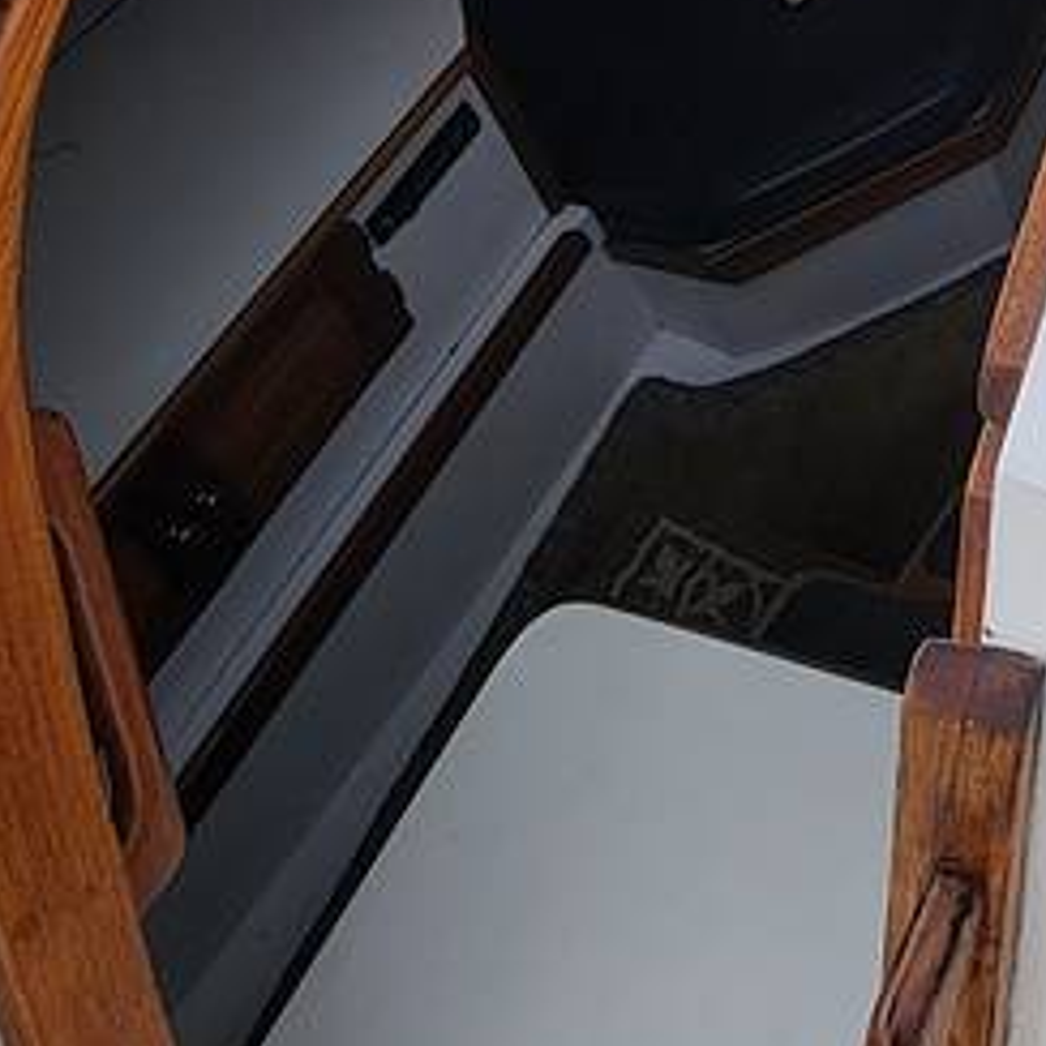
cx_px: 1436
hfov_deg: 28.1
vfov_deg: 26.3
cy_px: -519
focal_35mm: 47
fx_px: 1607
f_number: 2.2
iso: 50
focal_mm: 2.2
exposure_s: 1/887
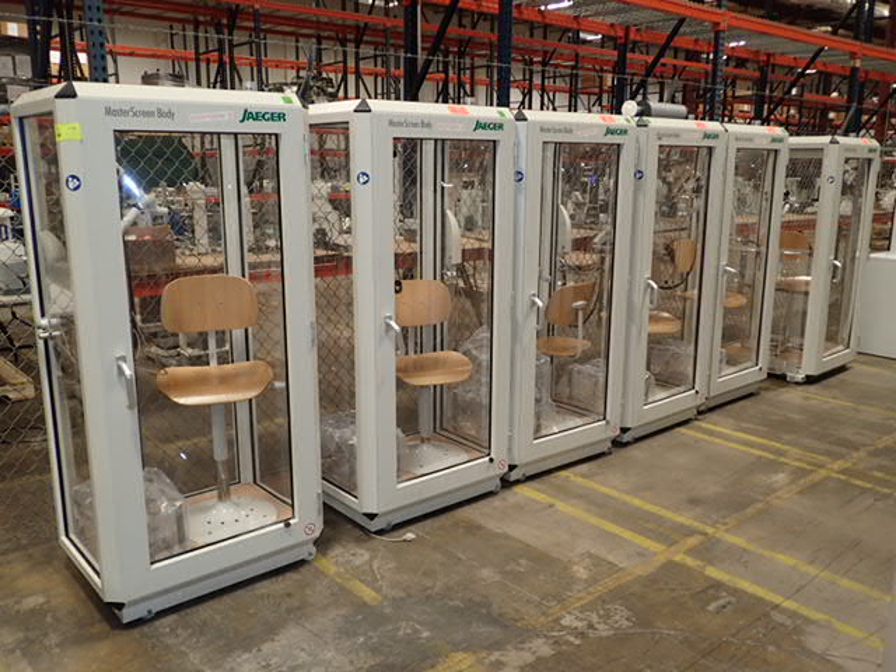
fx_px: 777
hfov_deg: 60.0
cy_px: 336
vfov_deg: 46.8
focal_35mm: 30
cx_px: 448
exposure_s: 1/30
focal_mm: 5.5
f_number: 2.3
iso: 320
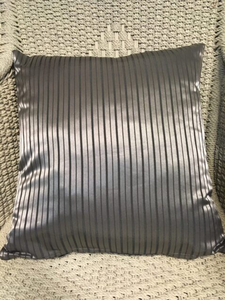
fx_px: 251
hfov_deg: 48.2
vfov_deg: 61.7
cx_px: 112
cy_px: 150
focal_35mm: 29
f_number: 2.2
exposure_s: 1/33
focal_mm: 4.15
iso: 200
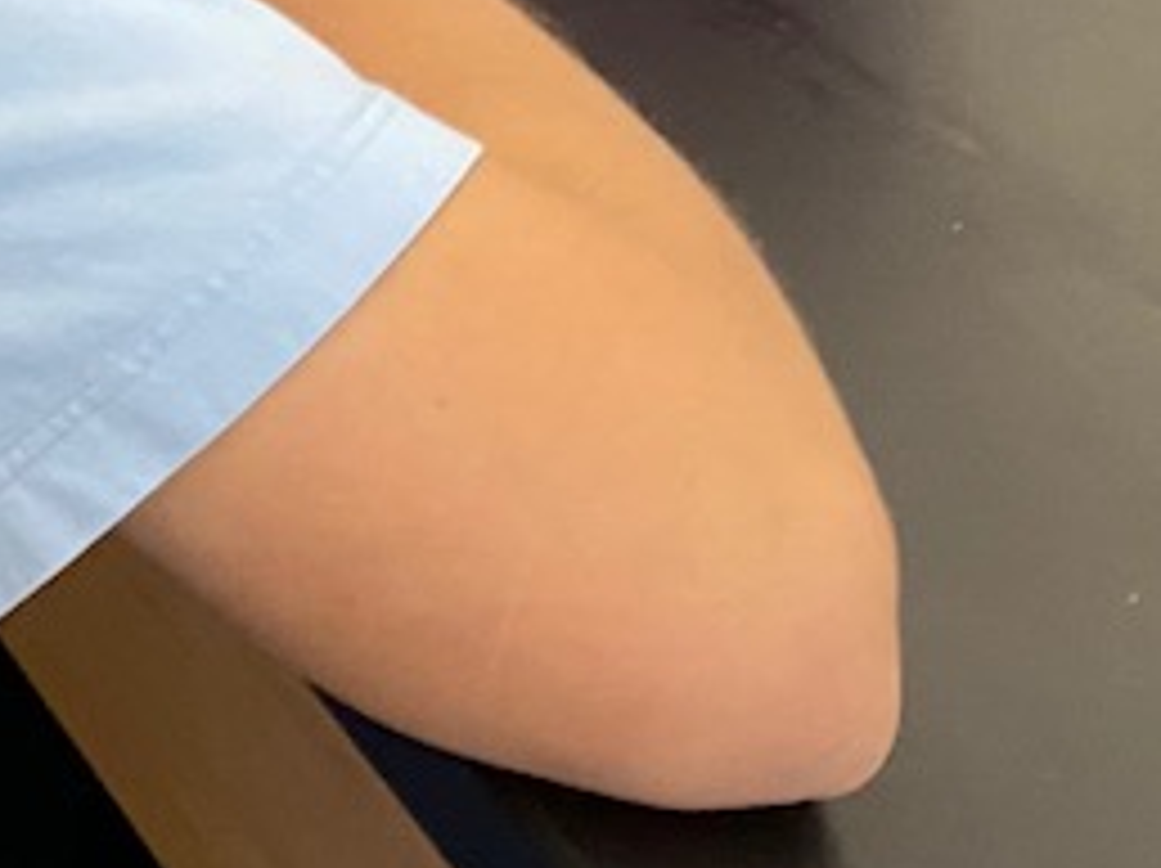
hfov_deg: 13.1
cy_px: -1205
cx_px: -1197
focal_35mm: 129
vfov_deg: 10.0
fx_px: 4323
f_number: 1.8
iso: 160
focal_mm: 4.25
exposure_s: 1/60
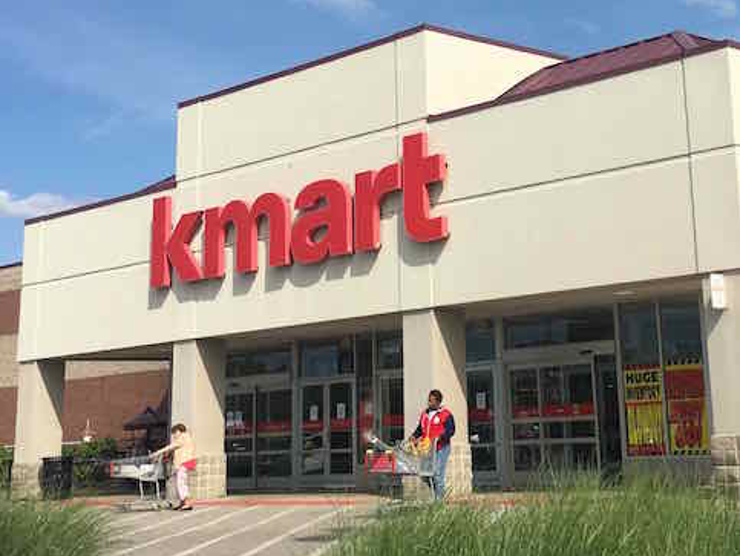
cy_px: 284
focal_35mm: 30
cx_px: 359
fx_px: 642
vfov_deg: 46.8
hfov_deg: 59.9
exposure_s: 1/2198
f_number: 2.2
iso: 25
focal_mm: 4.15
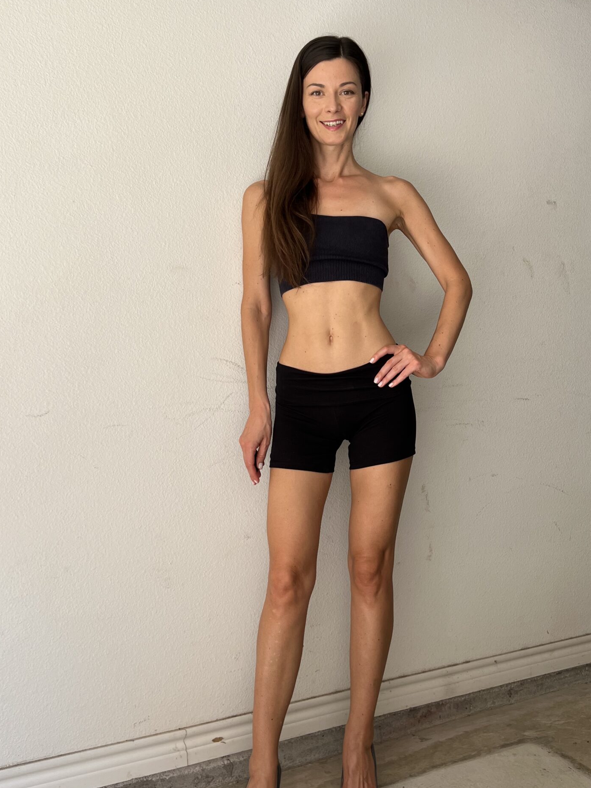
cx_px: 319
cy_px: 356
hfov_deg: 39.6
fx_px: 819
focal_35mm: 36
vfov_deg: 51.3
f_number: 1.5
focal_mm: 5.7
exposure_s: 1/558
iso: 50
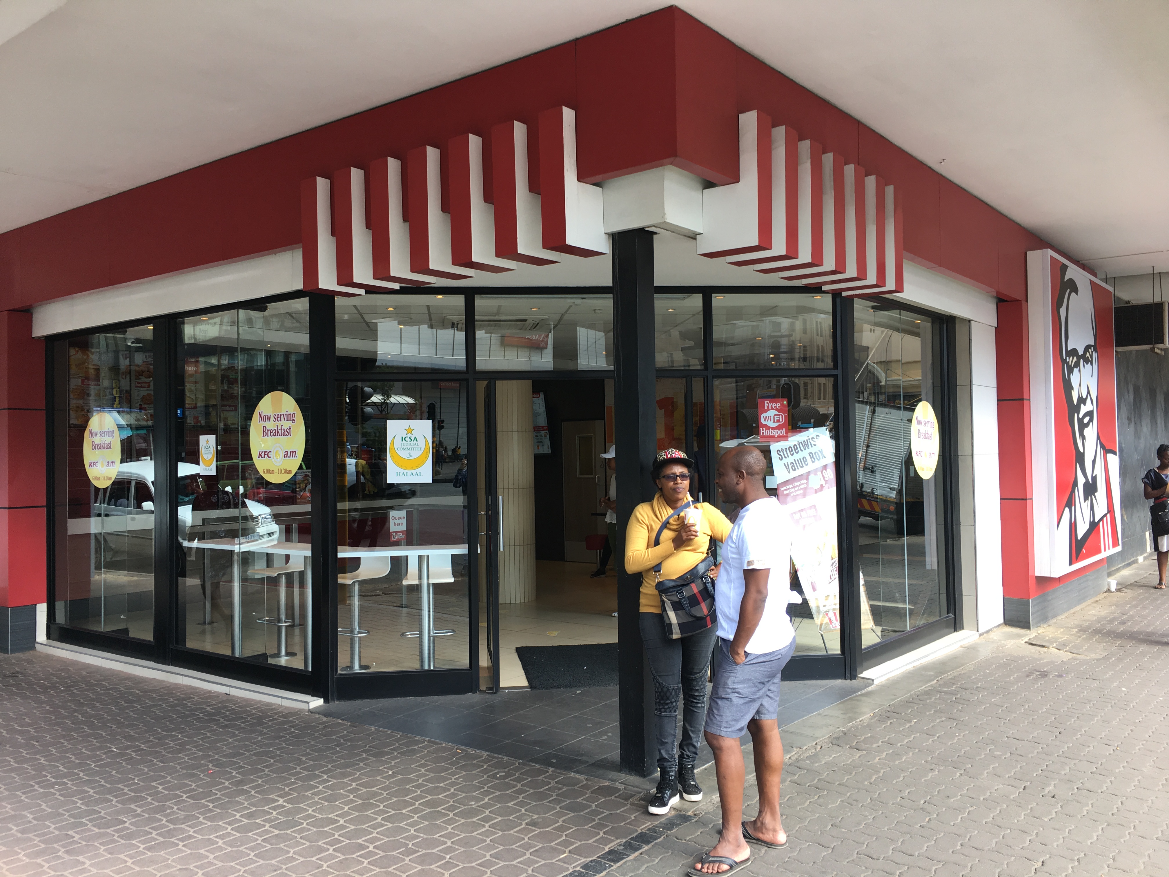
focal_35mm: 29
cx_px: 584
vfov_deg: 48.2
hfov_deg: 61.7
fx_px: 979
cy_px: 438
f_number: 2.2
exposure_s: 1/100
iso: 25
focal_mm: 4.15
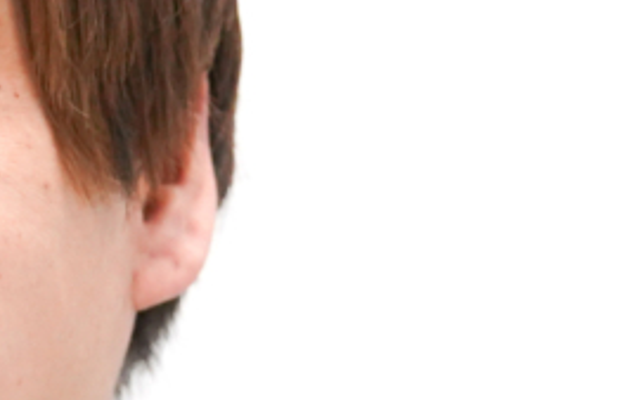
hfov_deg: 2.8
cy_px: 560
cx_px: -218
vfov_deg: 1.7
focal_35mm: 755
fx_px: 13154
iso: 2000
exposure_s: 1/200
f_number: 4
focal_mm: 125
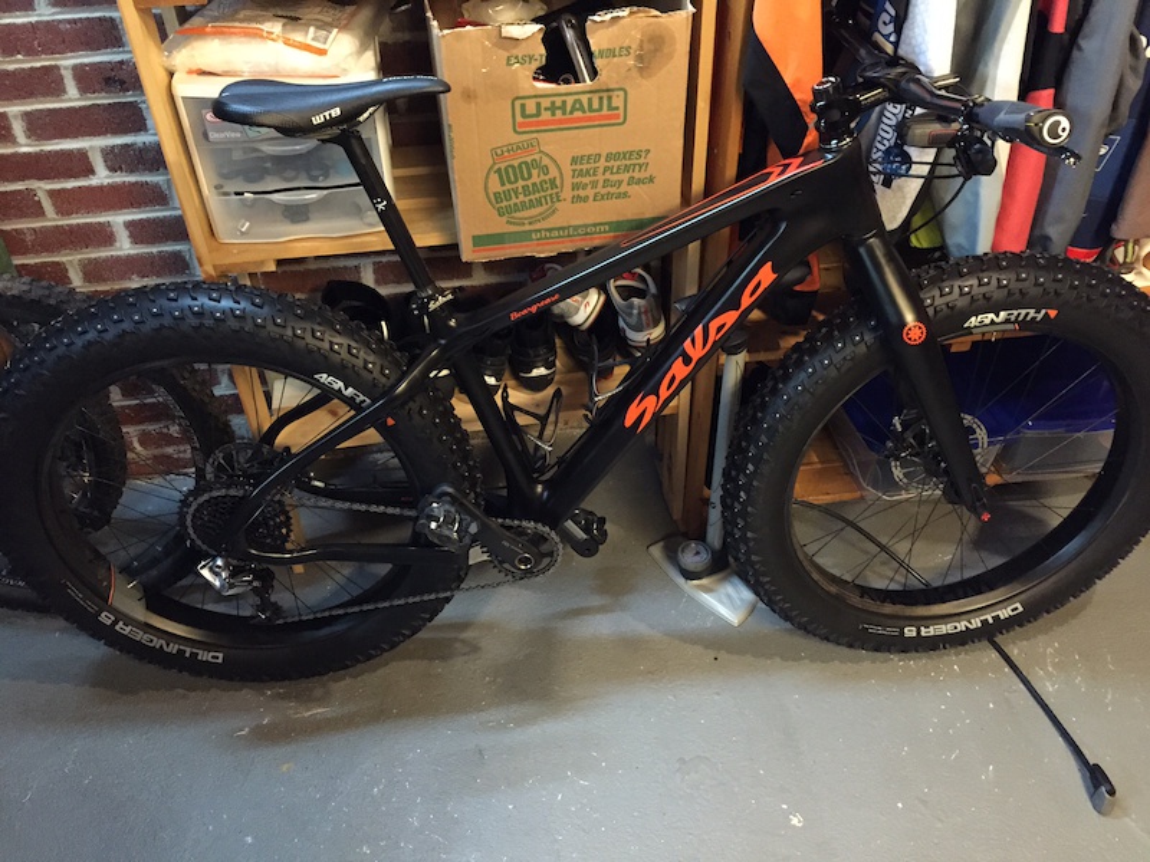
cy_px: 431
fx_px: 963
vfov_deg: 48.2
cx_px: 575
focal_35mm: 29
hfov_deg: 61.7
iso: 400
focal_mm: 4.15
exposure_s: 1/15
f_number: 2.2
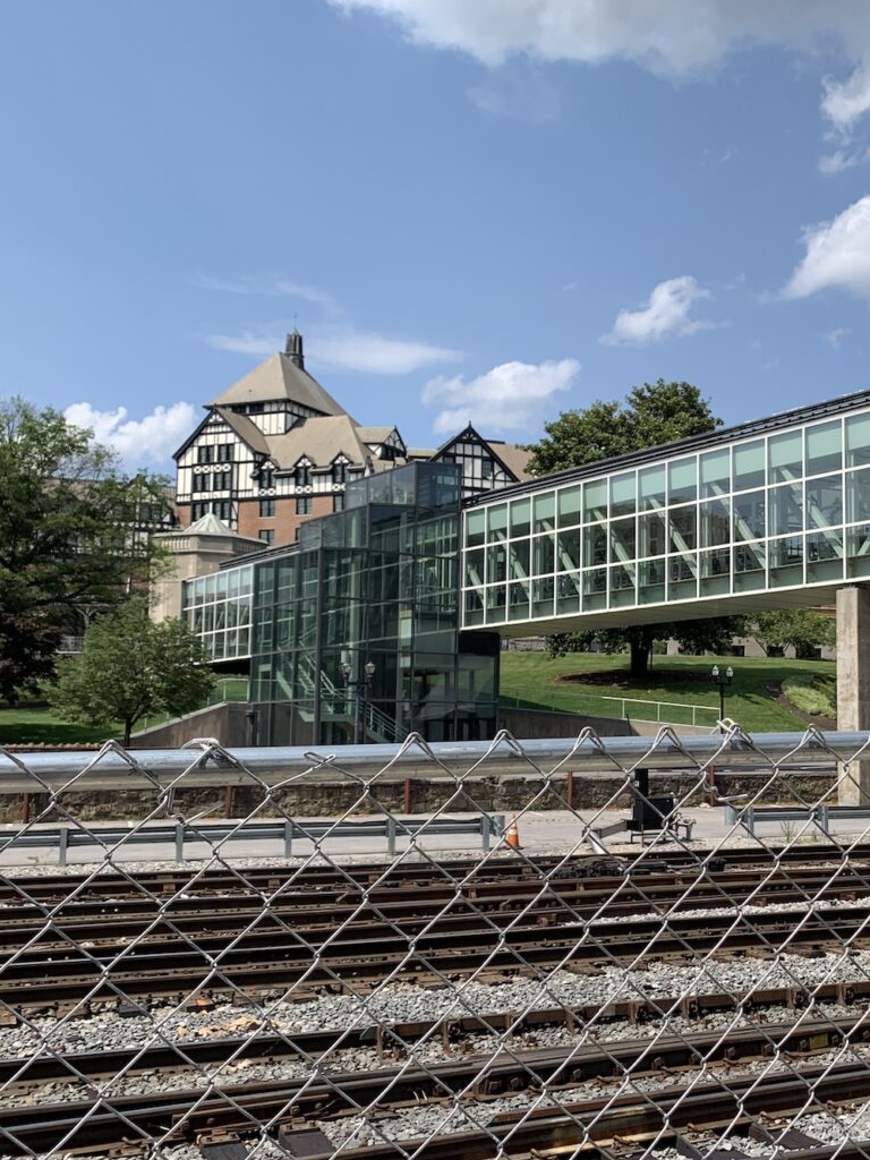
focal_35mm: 39
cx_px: 726
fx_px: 1307
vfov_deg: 47.8
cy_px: 628
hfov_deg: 35.3
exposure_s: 1/2481
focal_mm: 4.25
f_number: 1.8
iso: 25
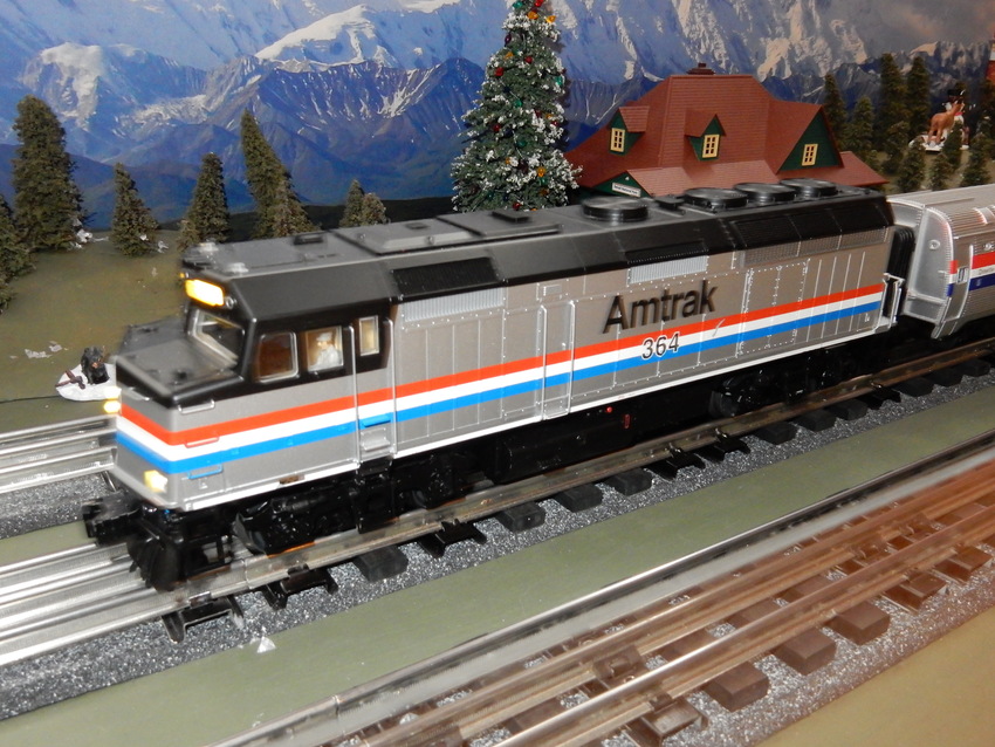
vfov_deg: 46.8
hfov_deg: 60.0
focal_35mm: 30
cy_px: 374
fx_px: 863
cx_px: 498
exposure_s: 1/60
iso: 800
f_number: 4
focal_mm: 5.4
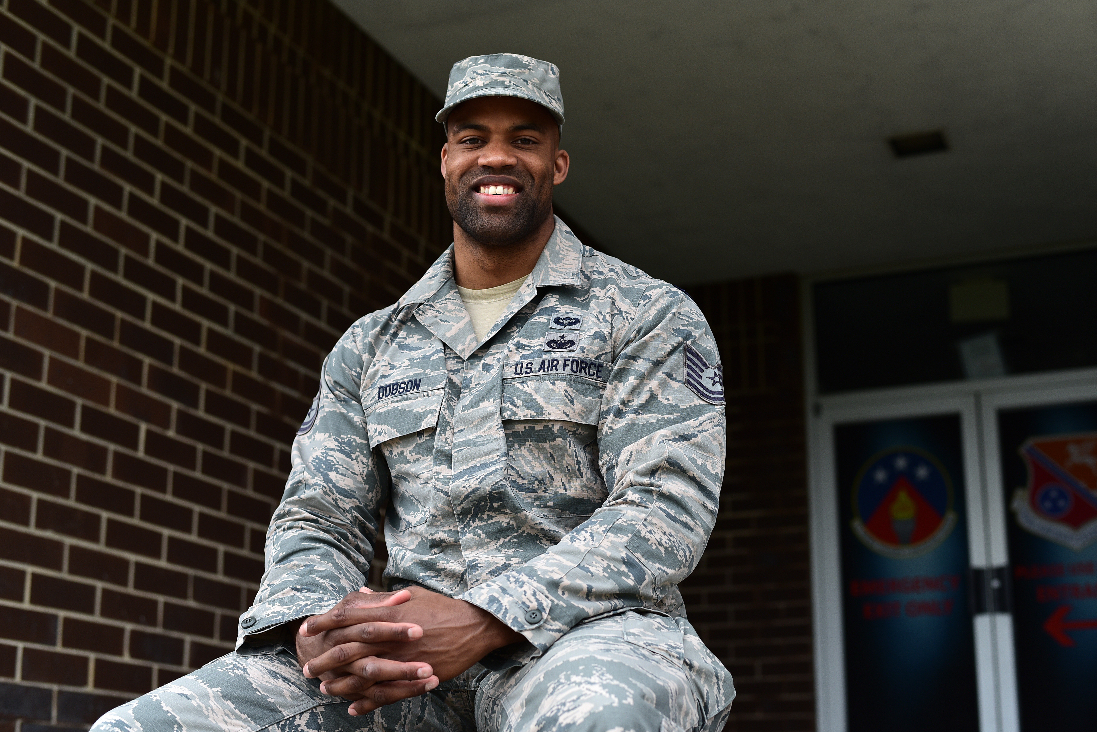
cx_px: 548
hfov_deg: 39.6
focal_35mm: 50
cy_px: 366
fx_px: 1524
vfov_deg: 27.0
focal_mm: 50
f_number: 4
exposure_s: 1/2500
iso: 400
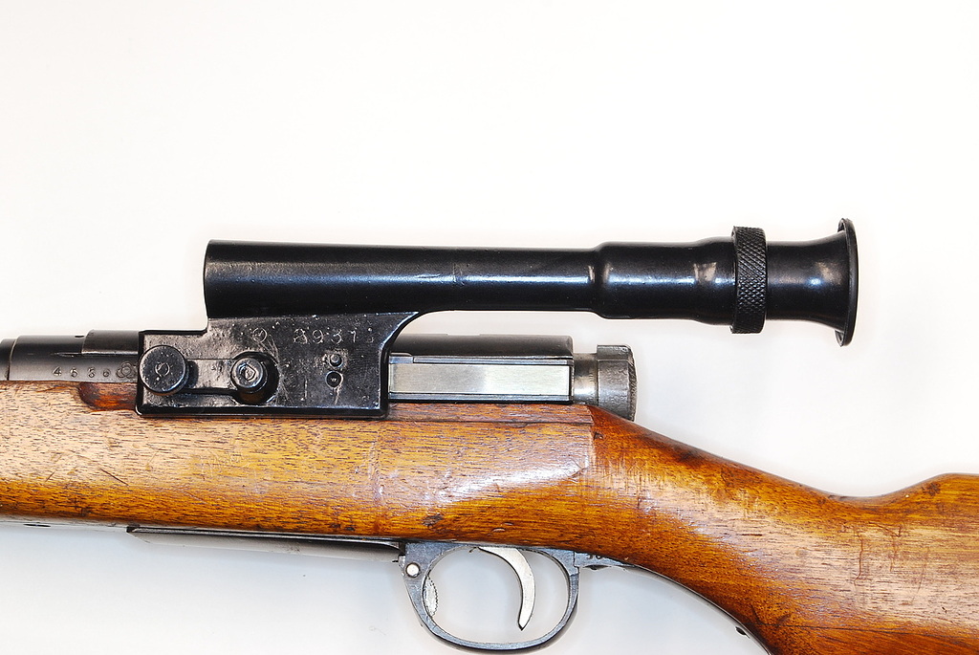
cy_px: 328
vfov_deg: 16.6
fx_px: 2246
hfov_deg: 24.6
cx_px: 490
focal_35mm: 82
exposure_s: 1/8
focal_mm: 55
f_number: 5.6
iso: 400
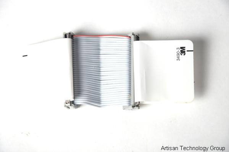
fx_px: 1001
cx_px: 114
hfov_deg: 13.1
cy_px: 76
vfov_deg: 8.7
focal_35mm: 158
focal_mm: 105
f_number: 9
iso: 200
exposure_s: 1/200
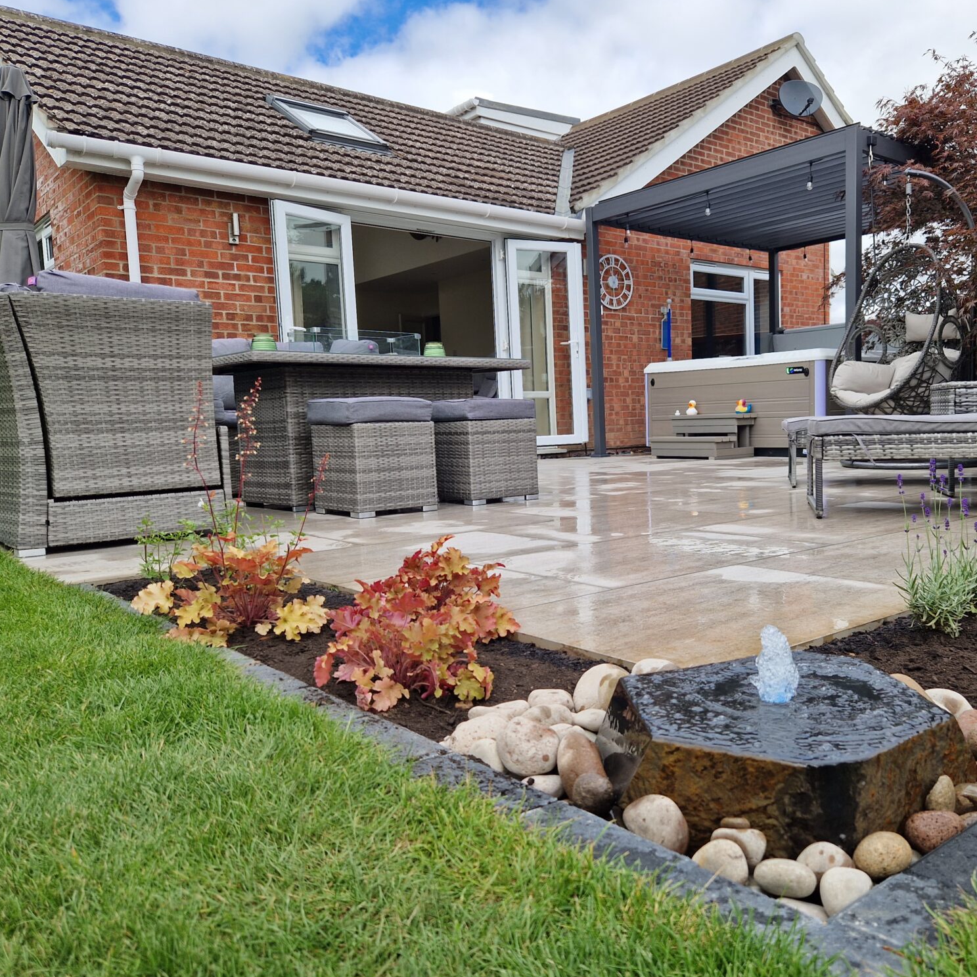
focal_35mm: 28
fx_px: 894
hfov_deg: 56.6
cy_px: 501
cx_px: 610
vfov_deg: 57.3
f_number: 1.8
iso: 50
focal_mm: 5.4
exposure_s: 1/876
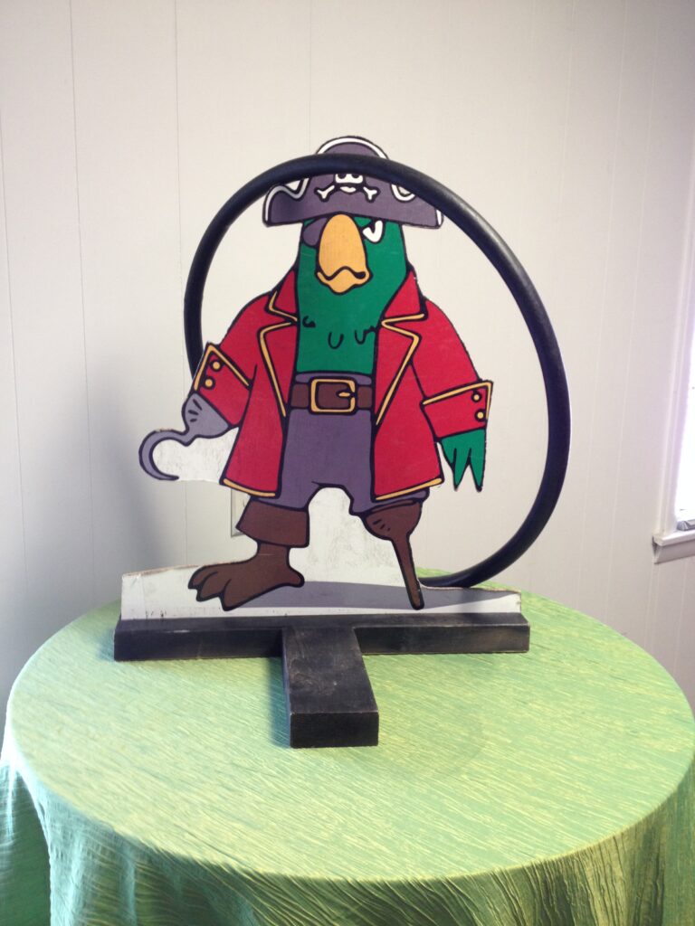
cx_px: 348
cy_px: 463
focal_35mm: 35
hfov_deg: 40.7
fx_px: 937
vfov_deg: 52.6
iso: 80
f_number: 2.4
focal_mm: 4.28
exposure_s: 1/20
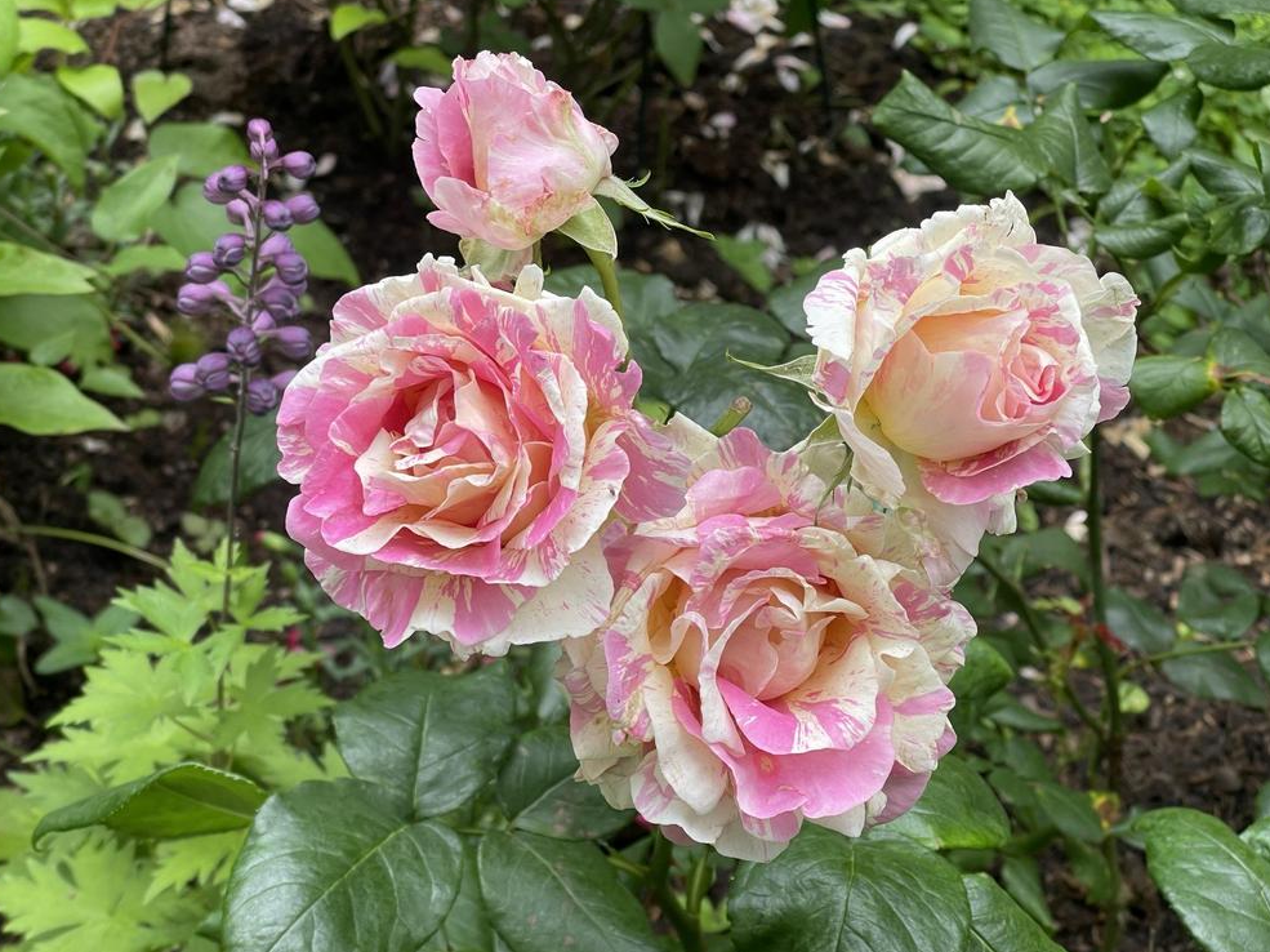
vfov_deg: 22.6
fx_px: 2384
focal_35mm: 65
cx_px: 630
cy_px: 475
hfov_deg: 29.8
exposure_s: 1/125
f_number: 2.2
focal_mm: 7.5
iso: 20
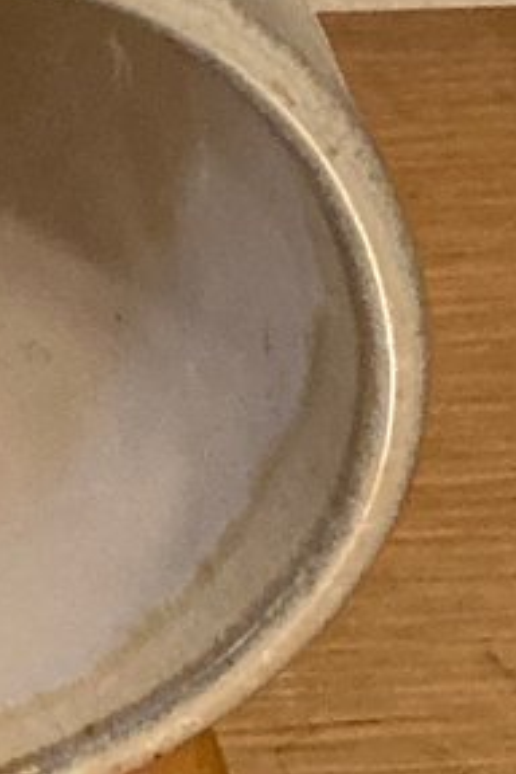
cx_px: -941
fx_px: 4343
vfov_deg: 9.8
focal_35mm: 202
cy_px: -489
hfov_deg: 6.3
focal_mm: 3.99
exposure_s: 1/40
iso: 250
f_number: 1.8
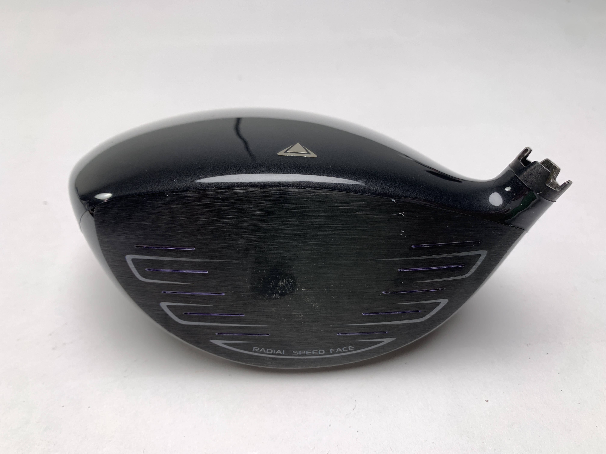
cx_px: 303
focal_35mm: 26
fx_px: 455
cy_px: 227
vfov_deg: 53.1
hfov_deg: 67.3
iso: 25
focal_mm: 4.25
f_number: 1.8
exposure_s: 1/120
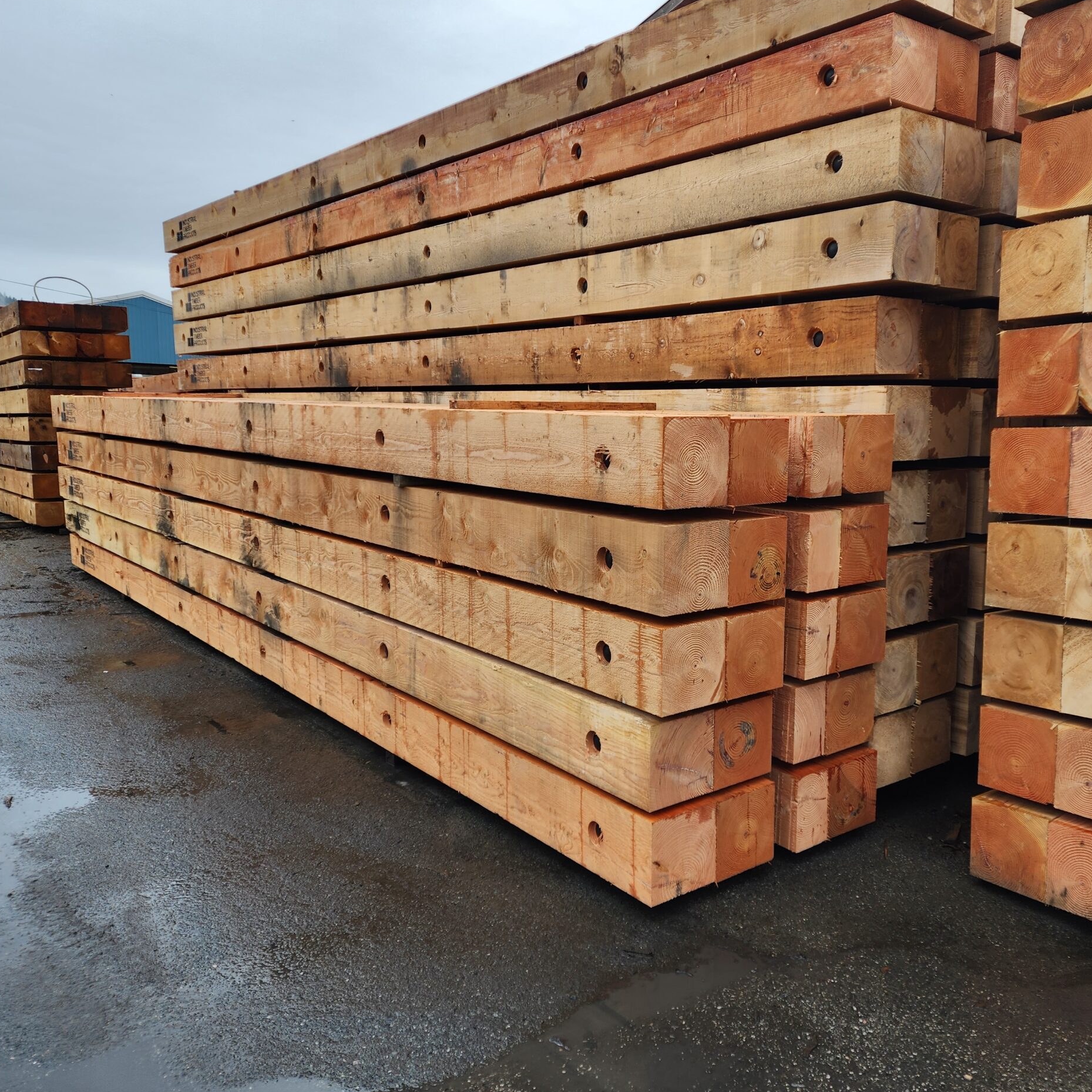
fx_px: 999
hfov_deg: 57.0
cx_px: 634
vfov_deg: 57.3
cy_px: 546
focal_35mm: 28
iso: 12
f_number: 1.8
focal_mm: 6.4
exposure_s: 1/361
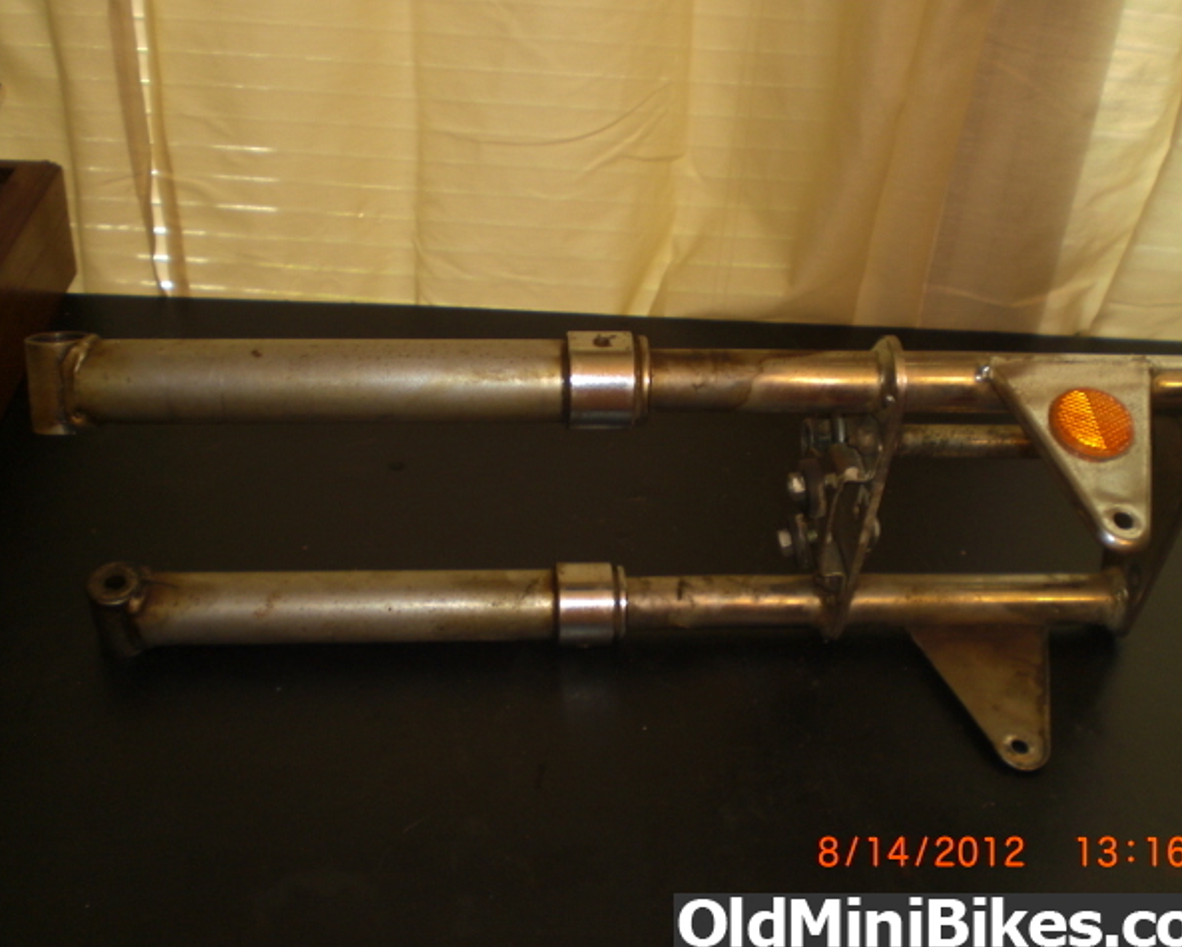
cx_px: 628
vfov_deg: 37.4
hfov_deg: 45.7
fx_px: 1400
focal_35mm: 40
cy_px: 476
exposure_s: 1/30
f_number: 3.1
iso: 100
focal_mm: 6.3
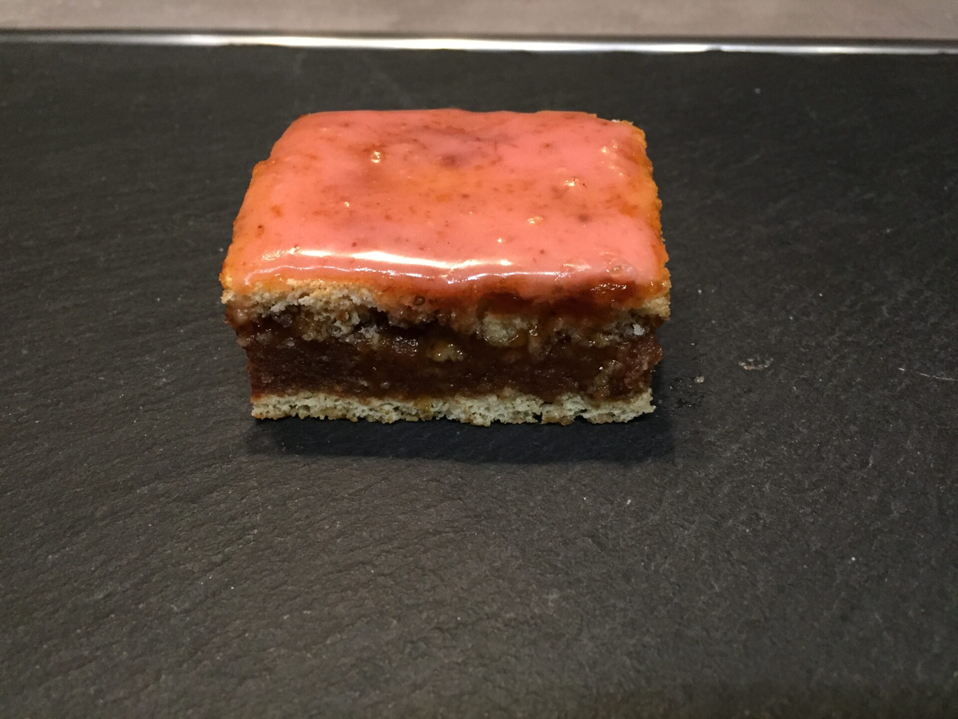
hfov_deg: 61.7
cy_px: 360
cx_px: 479
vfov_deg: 48.2
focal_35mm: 29
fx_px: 803
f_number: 2.2
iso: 250
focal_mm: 4.15
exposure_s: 1/17
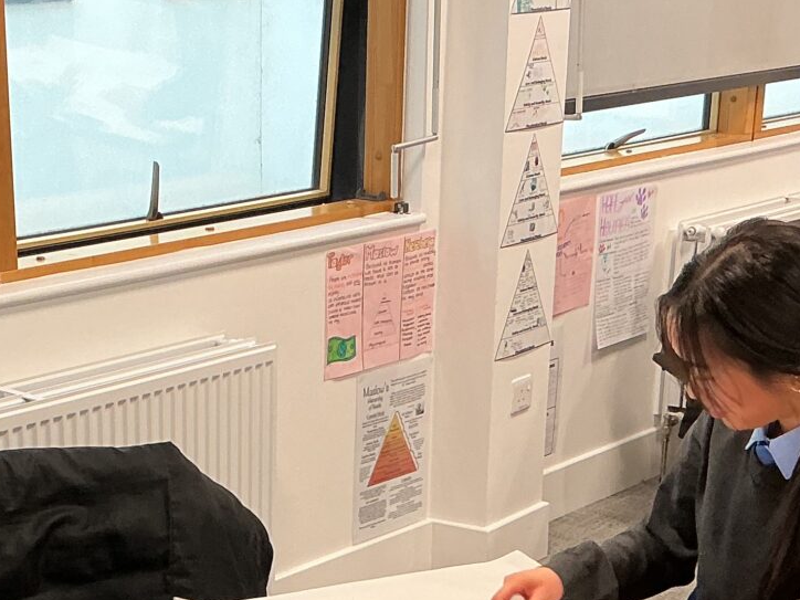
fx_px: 1895
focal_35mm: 82
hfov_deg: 23.7
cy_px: 579
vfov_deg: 17.6
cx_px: 273
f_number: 1.8
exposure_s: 1/60
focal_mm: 3
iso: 50
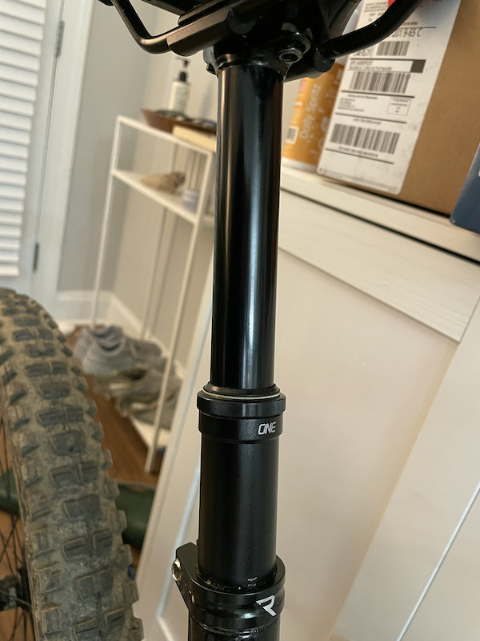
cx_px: 240
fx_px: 481
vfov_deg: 67.3
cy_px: 320
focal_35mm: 26
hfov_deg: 53.1
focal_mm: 4.2
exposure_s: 1/40
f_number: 1.6
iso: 400
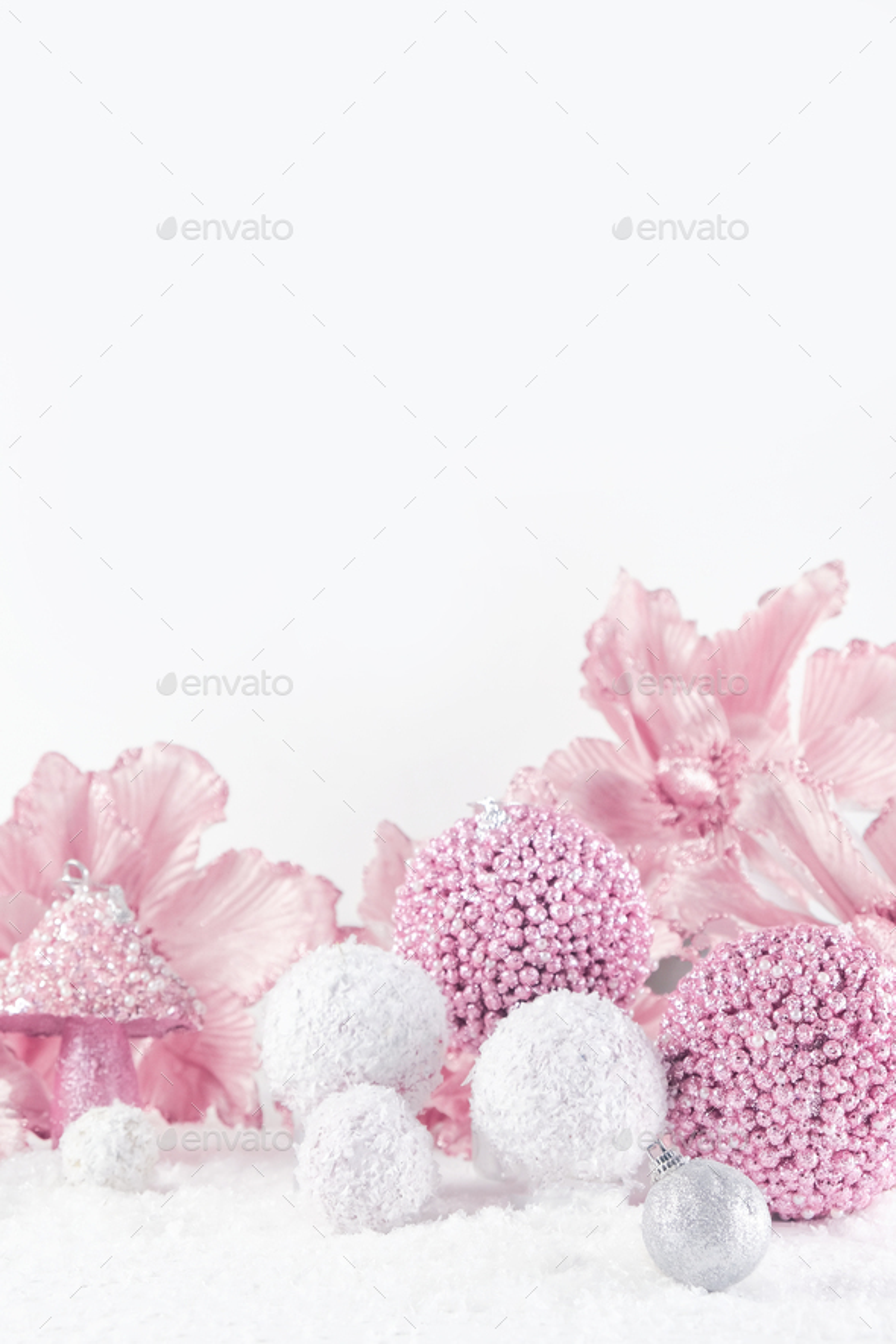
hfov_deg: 24.2
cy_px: 672
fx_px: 2091
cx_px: 448
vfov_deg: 35.6
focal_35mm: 56
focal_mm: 37.4
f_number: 6.4
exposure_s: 1/40
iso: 160
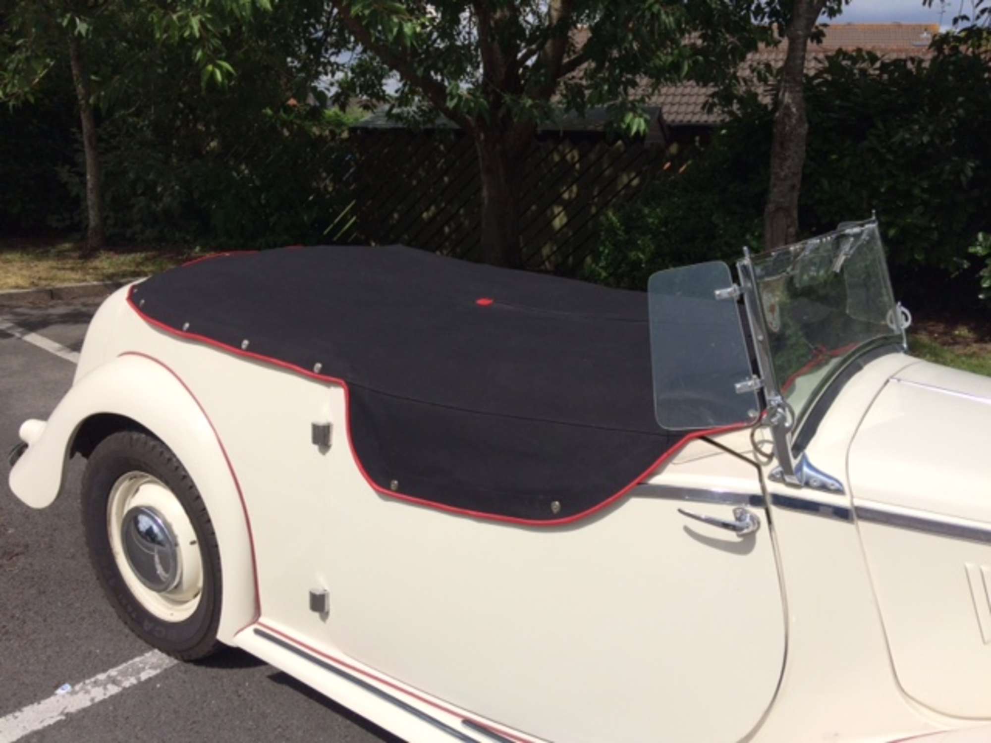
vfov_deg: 48.2
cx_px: 496
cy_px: 372
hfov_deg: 61.7
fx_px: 830
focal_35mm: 29
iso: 32
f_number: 2.2
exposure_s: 1/3425
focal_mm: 4.15
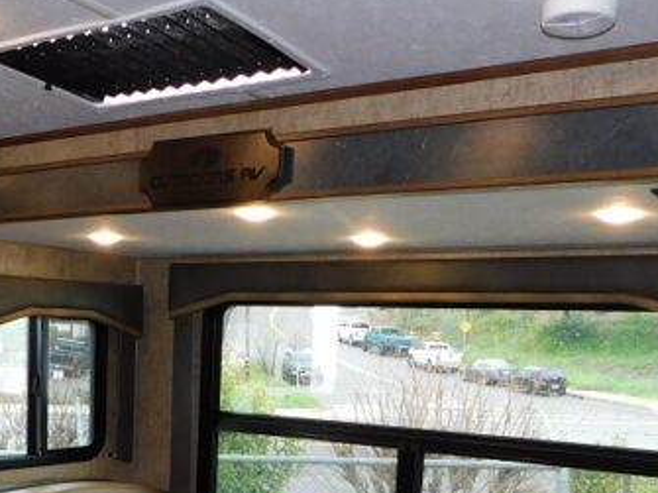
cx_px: 110
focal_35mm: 55
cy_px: 515
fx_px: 1045
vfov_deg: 25.0
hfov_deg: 33.7
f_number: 3
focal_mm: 4
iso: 200
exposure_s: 1/30
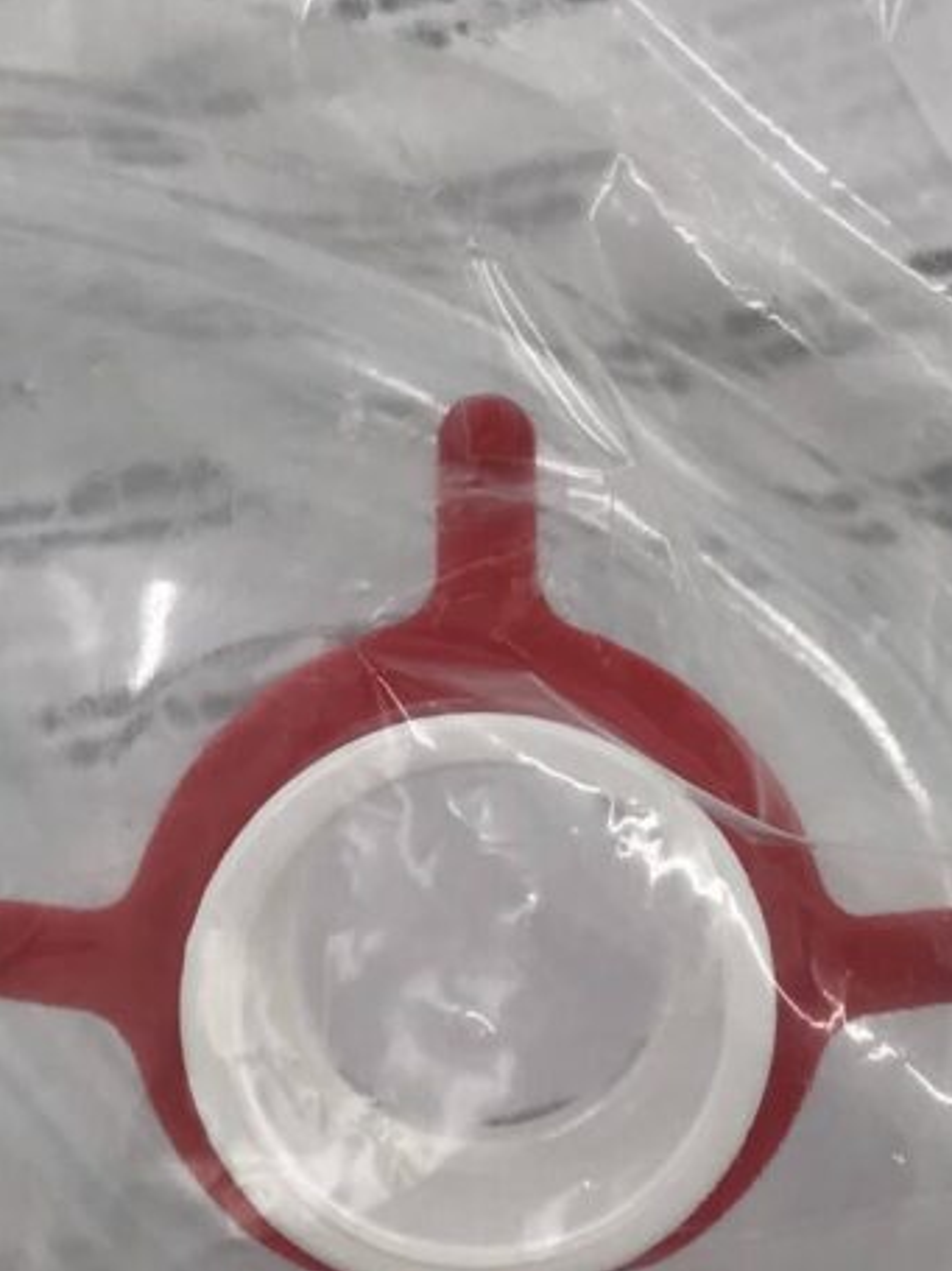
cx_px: 634
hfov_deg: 17.9
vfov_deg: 23.8
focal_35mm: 82
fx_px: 3008
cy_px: 764
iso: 25
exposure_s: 1/120
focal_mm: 3.99
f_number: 1.8
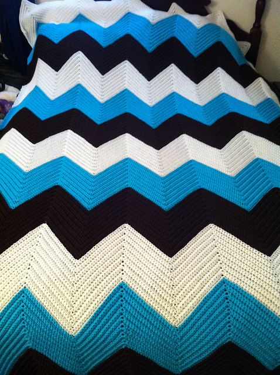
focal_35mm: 35
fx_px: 378
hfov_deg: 40.6
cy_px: 188
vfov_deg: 52.7
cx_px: 140
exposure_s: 1/15
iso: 400
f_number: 2.8
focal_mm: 3.85
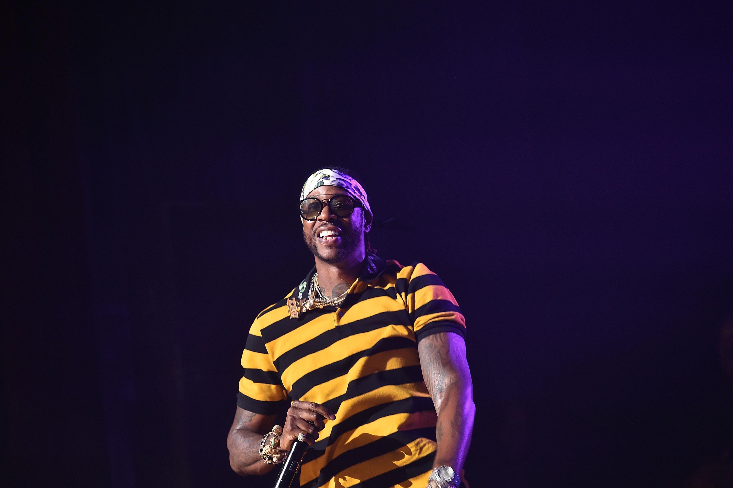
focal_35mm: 140
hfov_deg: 14.7
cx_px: 366
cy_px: 244
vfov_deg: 9.8
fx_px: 2849
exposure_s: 1/400
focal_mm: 140
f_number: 3.5
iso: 3200
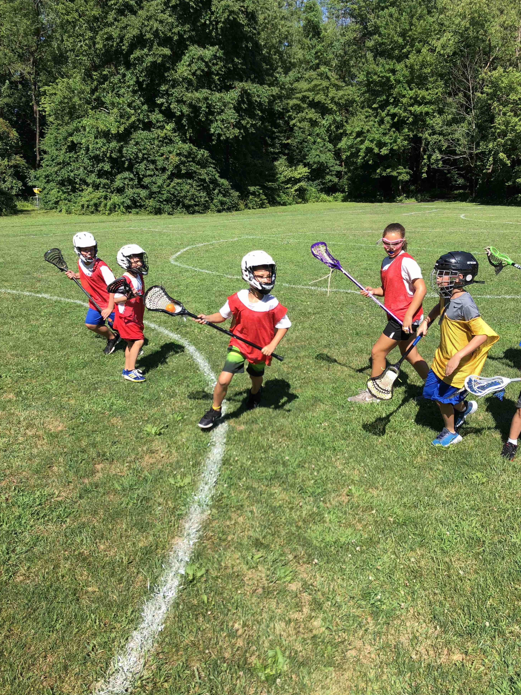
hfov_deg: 48.2
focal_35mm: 29
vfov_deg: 61.7
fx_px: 582
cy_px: 348
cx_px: 253
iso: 20
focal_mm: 3.99
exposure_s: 1/1171
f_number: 1.8
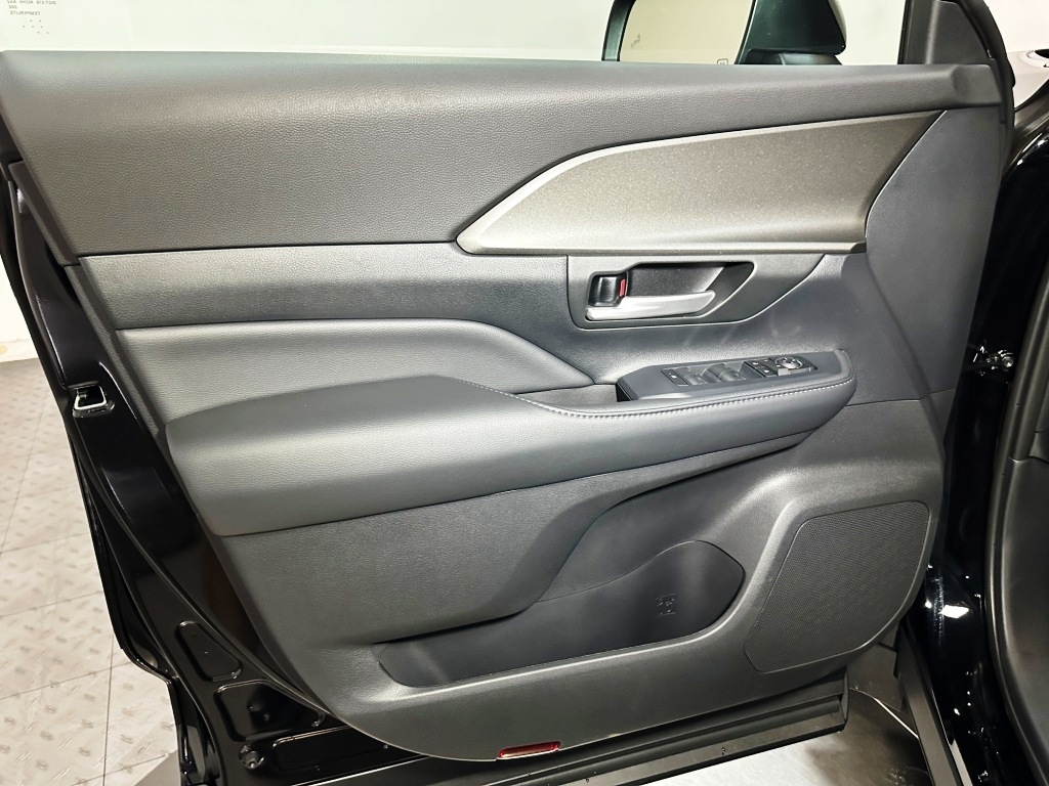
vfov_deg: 56.8
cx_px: 524
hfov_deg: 71.6
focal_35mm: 24
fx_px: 727
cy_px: 393
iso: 800
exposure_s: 1/60
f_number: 1.78
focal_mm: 6.86
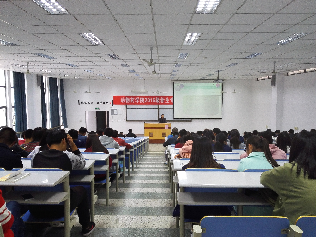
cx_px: 158
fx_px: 265
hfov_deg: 61.7
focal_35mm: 29
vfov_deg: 48.2
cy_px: 118
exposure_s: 1/33.3
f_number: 2
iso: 160
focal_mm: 3.8
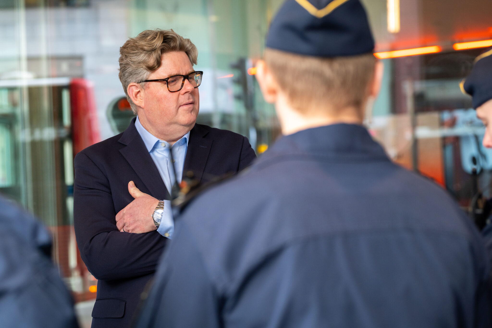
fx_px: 1230
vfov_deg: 15.2
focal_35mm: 90
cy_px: 164
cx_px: 246
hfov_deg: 22.6
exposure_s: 1/250
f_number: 4
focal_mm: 90
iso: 400
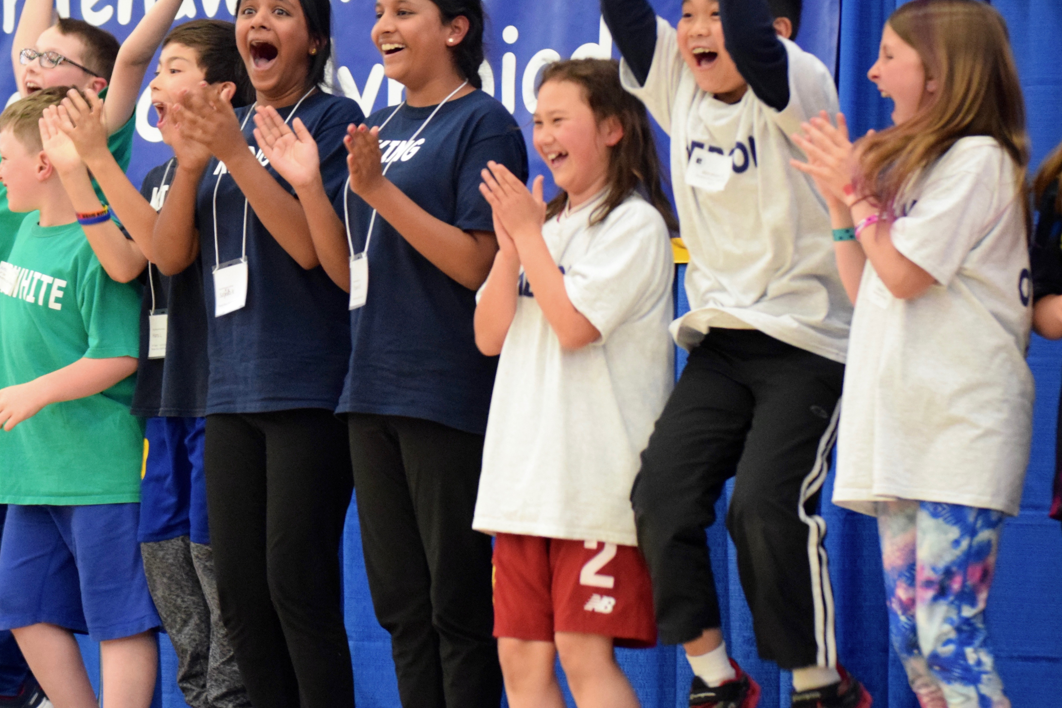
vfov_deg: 9.3
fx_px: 4366
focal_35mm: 148
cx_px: 320
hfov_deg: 13.8
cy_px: 305
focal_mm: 66
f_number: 4.2
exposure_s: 1/160
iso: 3200
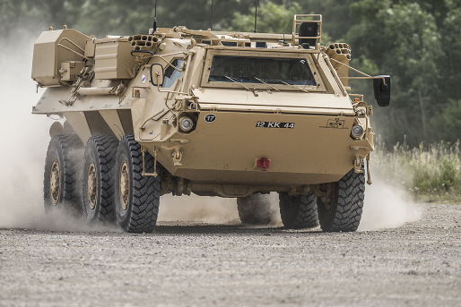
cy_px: 110
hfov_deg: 4.4
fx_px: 5982
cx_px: 216
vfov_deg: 2.9
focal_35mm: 467
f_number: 2.8
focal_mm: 300
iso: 320
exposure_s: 1/6400
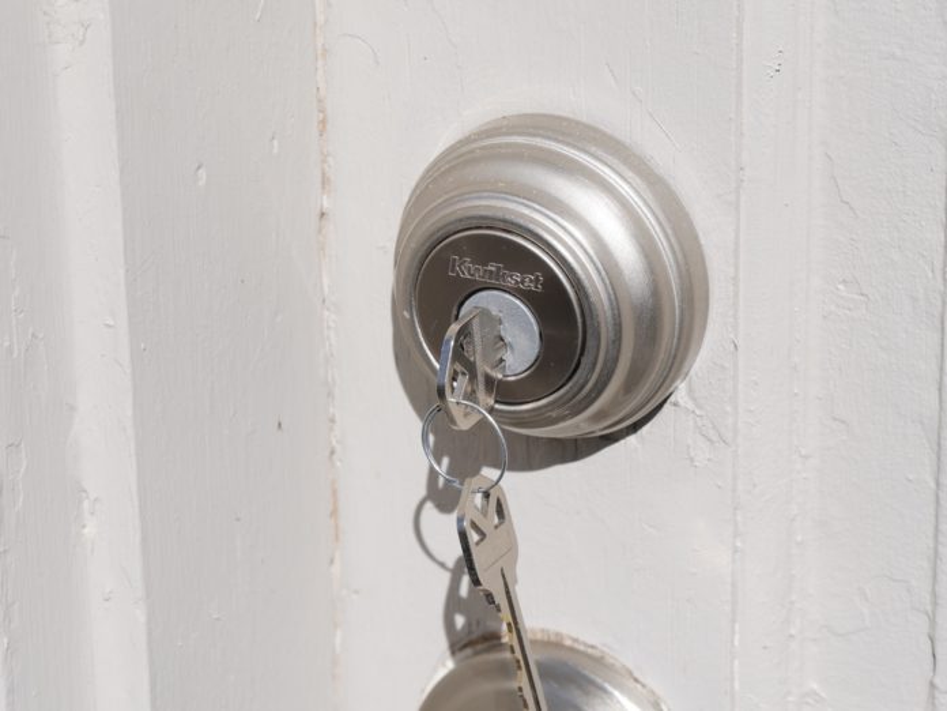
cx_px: 474
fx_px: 3556
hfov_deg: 15.2
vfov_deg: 11.4
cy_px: 356
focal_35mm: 130
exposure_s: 1/640
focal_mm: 65
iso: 200
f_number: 8
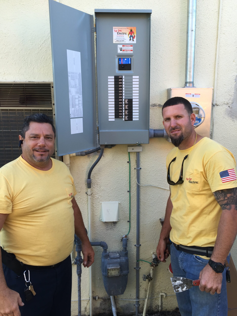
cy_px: 158
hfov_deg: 48.2
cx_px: 118
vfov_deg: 61.7
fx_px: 265
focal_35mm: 29
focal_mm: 4.15
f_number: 2.2
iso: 32
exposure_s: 1/123
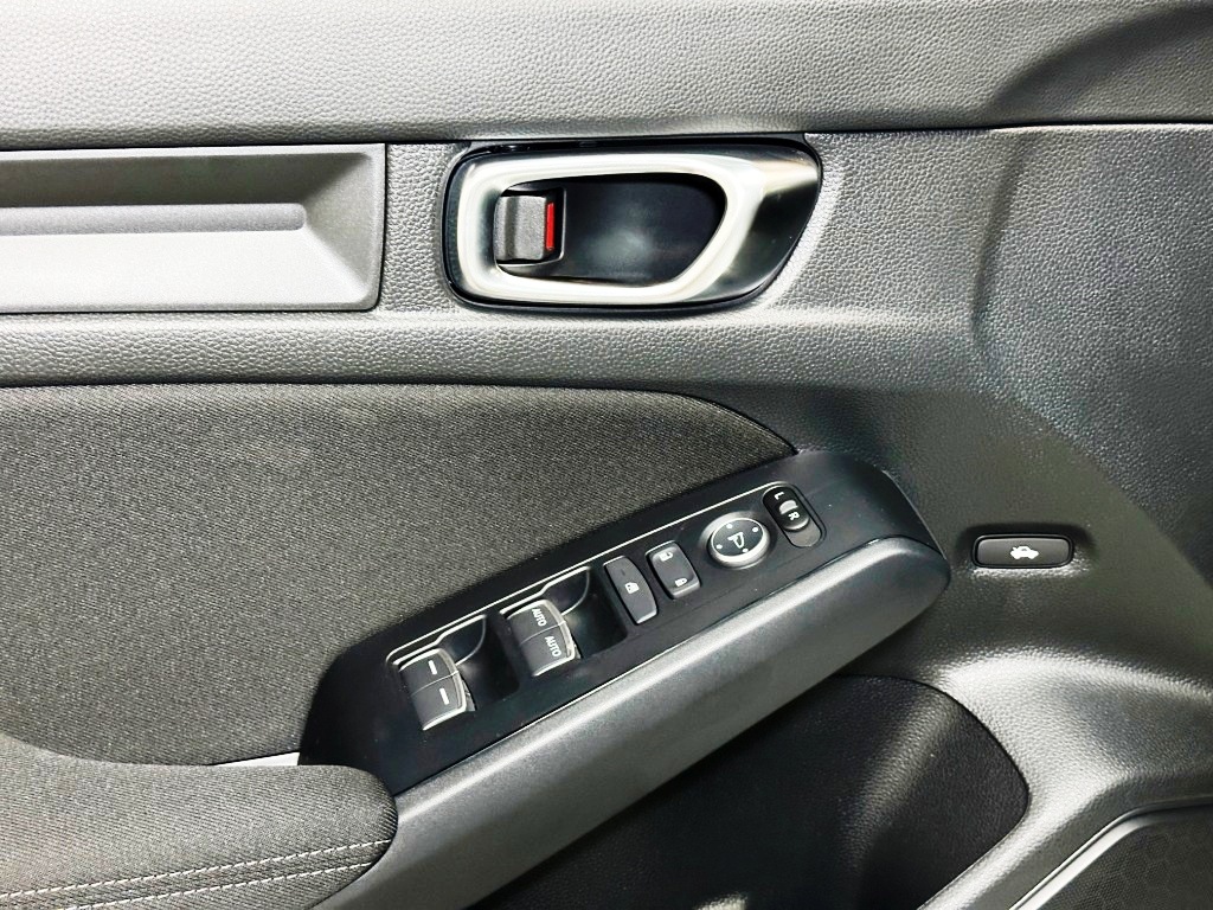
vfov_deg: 30.3
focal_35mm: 48
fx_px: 1682
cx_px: 606
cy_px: 455
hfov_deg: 39.7
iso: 640
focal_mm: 6.86
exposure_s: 1/30
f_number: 1.78
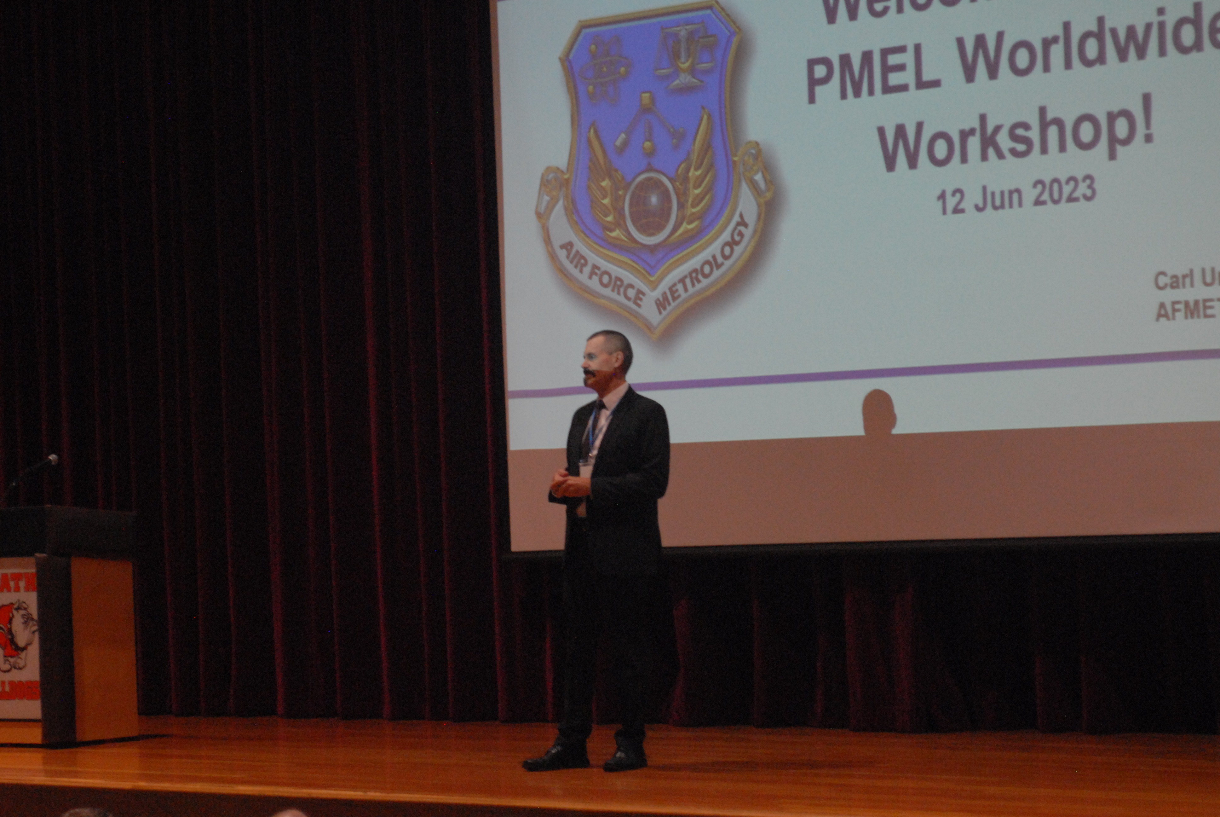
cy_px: 408
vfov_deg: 13.1
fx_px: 3563
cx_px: 610
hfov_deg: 19.4
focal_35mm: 105
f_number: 3.5
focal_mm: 70
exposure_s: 1/50
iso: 1250
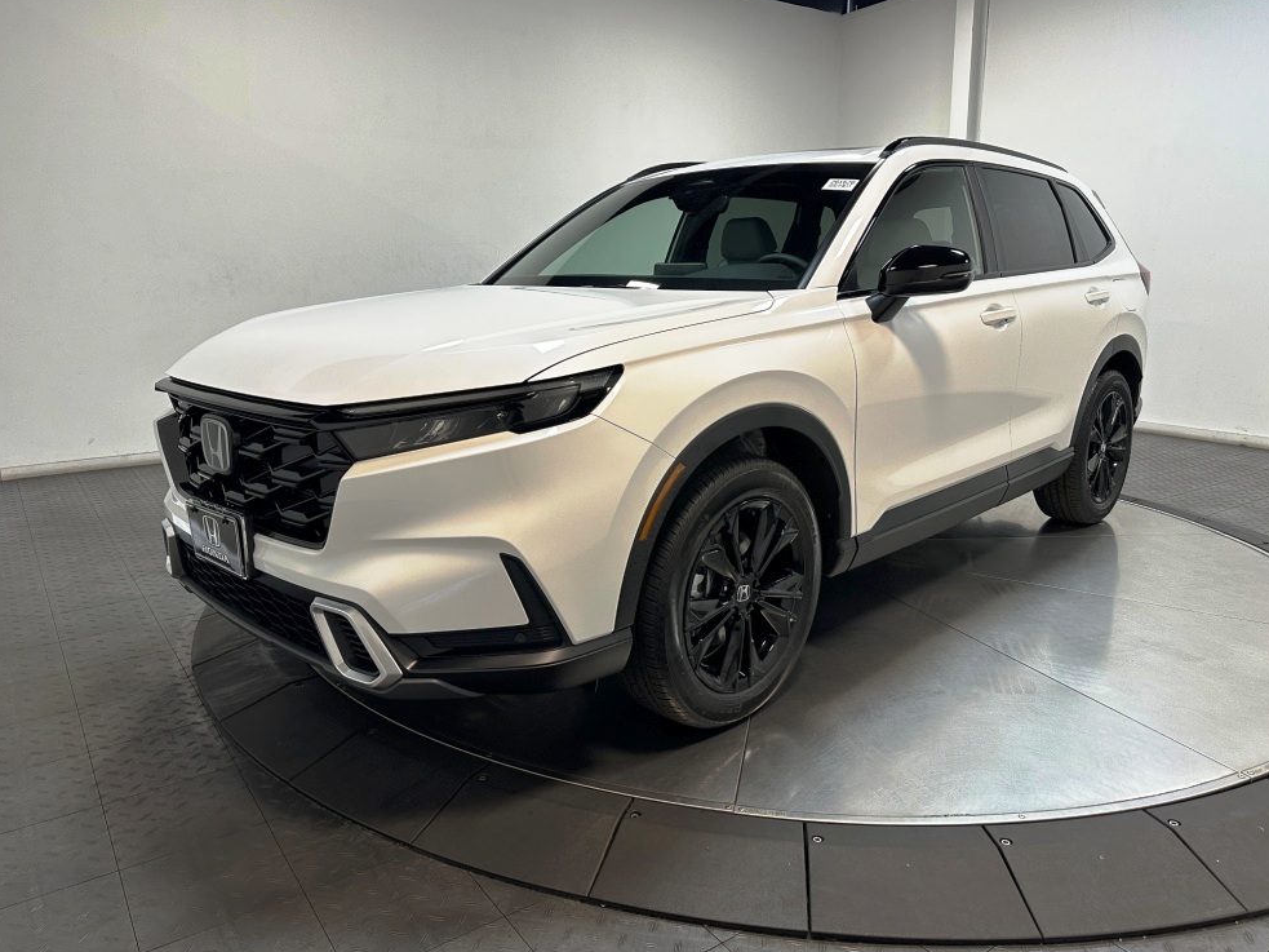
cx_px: 636
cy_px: 457
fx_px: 916
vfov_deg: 54.9
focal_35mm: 25
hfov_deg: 69.4
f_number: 1.78
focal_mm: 6.86
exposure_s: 1/60
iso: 160
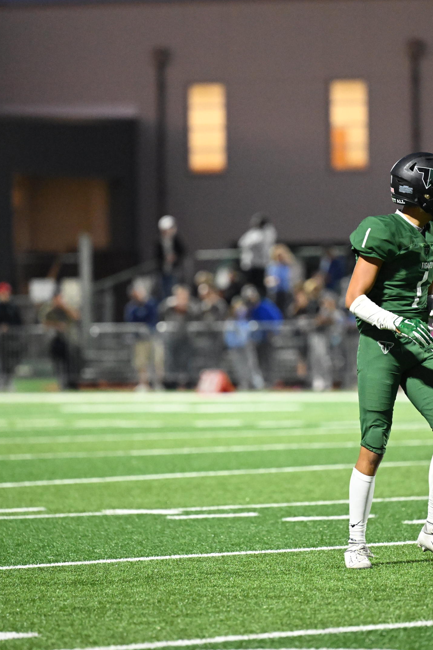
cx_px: 301
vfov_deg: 6.8
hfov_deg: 4.6
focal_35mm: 301
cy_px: 325
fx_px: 5431
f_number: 2.8
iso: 8000
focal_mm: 200
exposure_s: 1/800
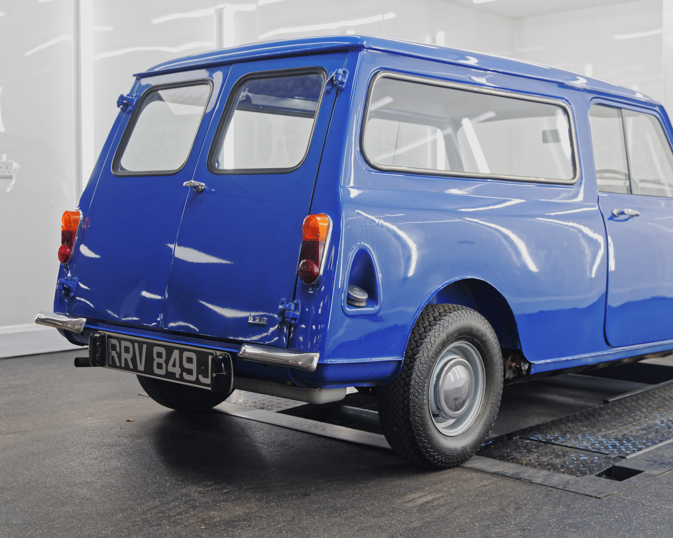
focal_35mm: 49
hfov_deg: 38.0
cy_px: 270
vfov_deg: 30.8
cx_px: 348
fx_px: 976
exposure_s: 1/50
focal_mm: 43
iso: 400
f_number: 4.5
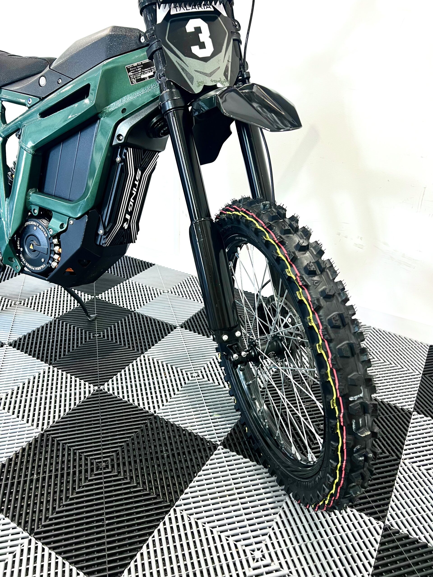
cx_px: 216
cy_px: 288
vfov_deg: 67.3
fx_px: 434
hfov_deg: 53.1
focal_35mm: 26
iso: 80
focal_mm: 5.7
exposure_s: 1/50
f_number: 1.5
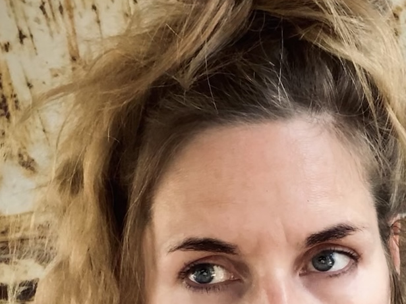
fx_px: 915
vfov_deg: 18.1
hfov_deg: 24.6
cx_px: 326
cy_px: 351
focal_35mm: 78
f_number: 2.2
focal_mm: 2.87
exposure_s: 1/60
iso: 125
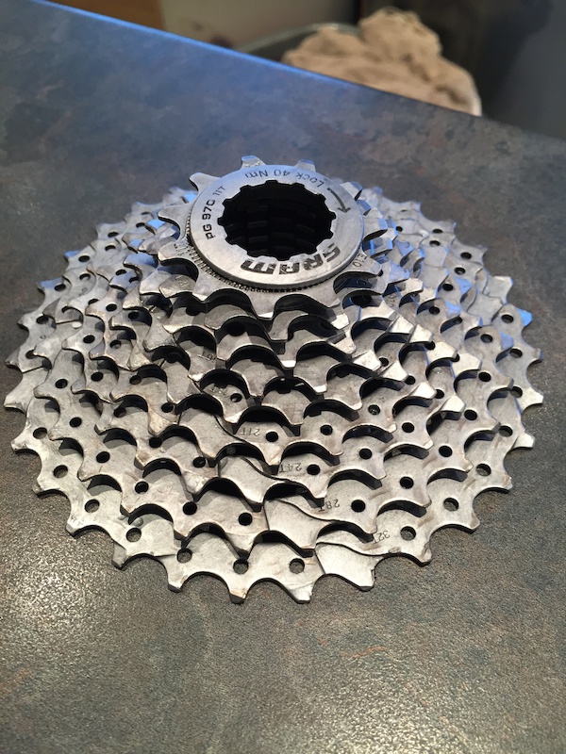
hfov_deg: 48.2
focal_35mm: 29
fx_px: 632
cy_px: 377
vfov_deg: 61.7
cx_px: 283
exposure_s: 1/33
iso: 100
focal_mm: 4.15
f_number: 2.2
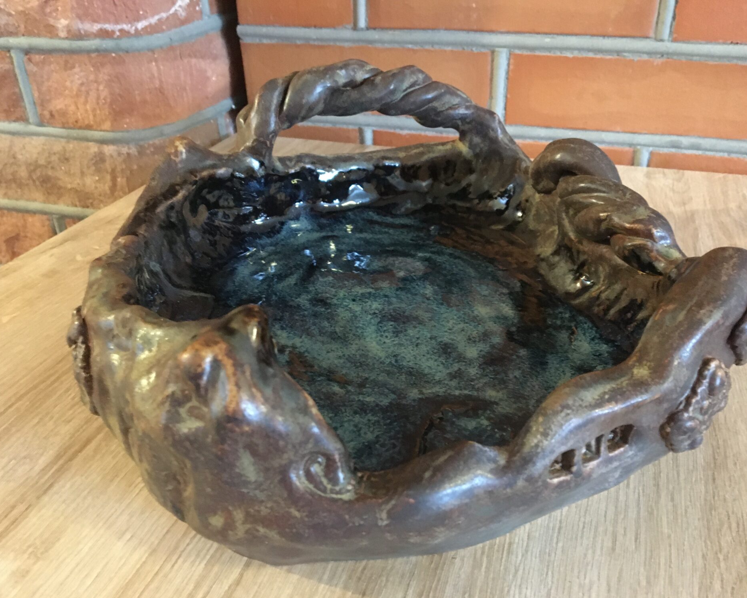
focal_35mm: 31
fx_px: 685
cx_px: 400
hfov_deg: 57.1
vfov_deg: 47.1
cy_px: 307
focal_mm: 4.15
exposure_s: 1/17
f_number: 2.2
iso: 640
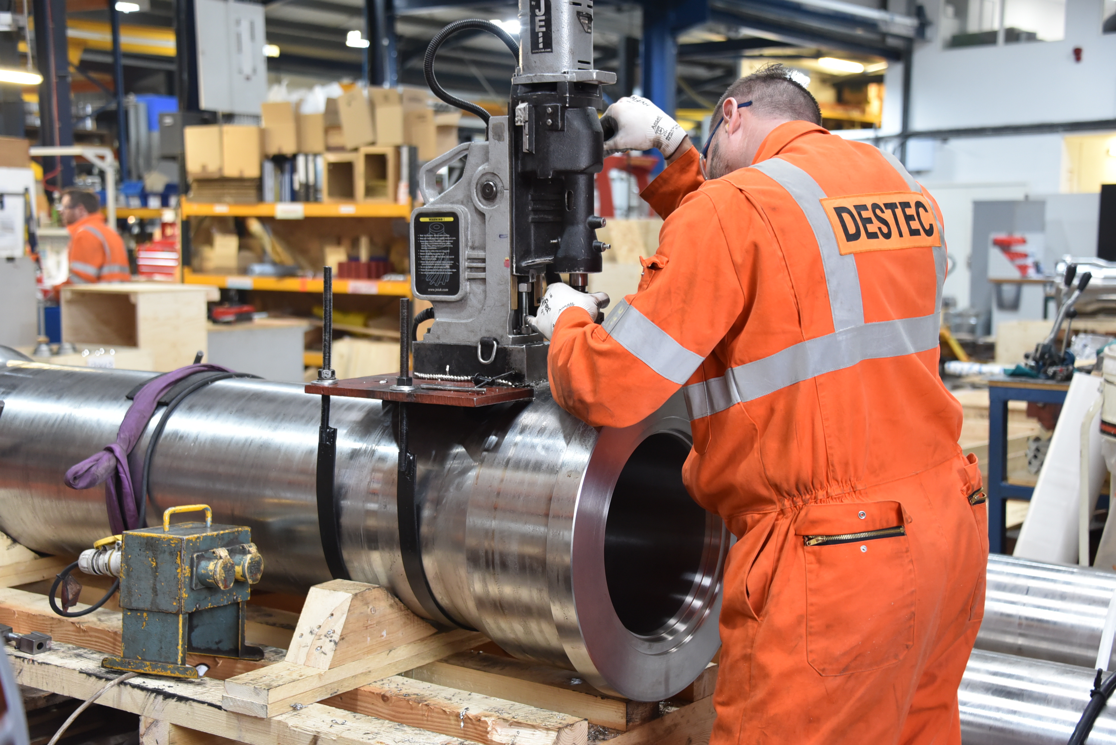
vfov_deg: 26.0
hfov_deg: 38.2
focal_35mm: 52
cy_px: 372
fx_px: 1613
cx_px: 558
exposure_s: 1/60
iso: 2000
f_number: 4.5
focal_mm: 52
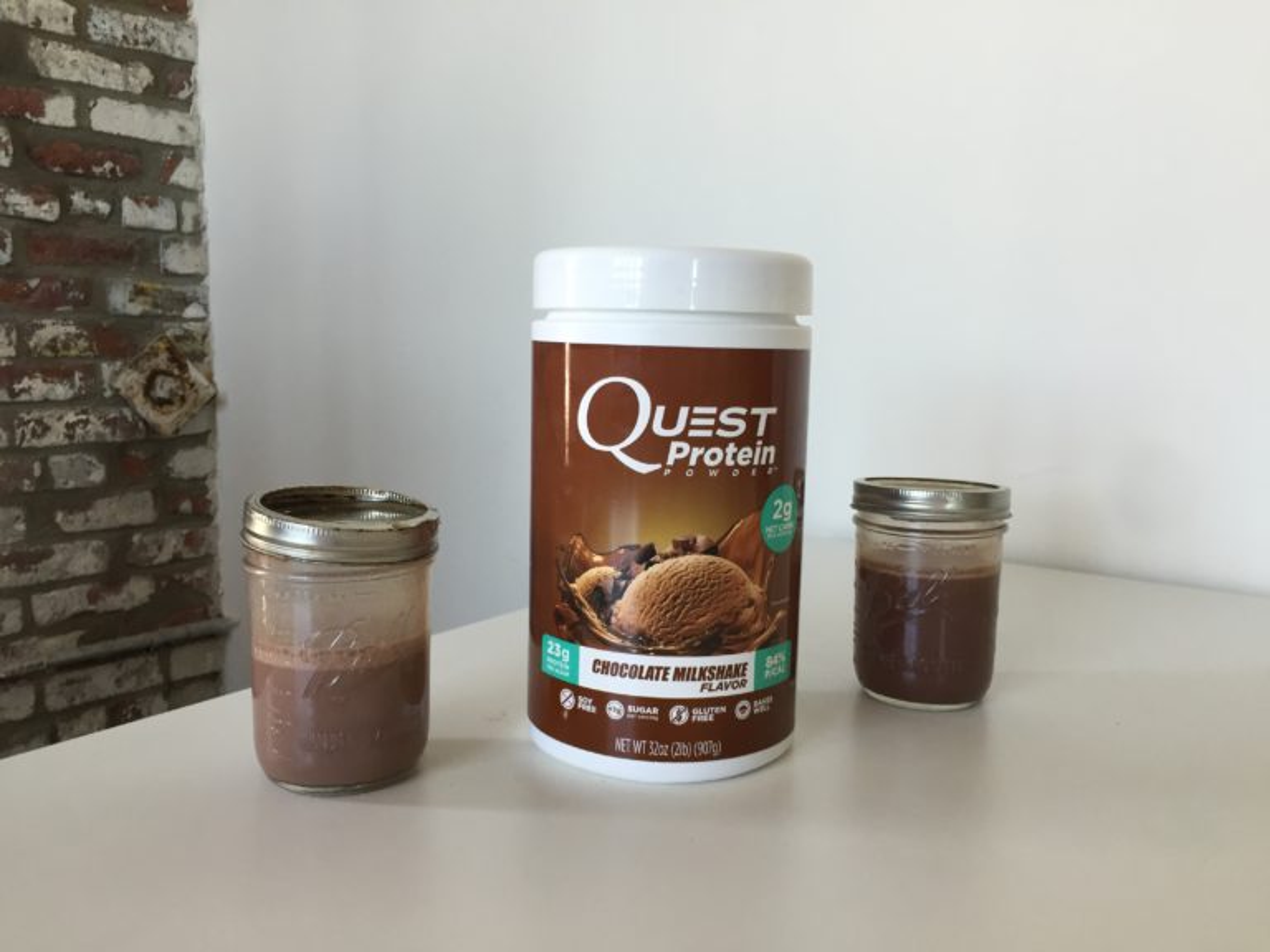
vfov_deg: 48.2
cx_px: 635
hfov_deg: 61.7
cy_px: 476
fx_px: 1064
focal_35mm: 29
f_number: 2.2
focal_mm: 4.15
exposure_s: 1/33
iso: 32
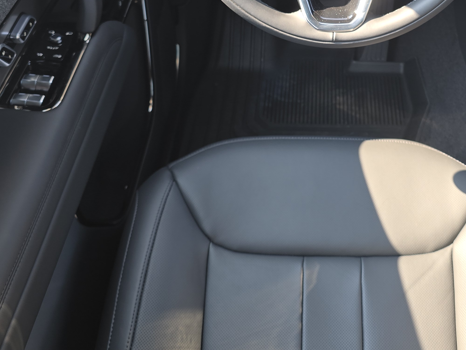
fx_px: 619
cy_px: 42
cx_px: 321
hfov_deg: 40.6
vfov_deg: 30.3
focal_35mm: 46
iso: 16
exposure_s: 1/50
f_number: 1.7
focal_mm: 6.3
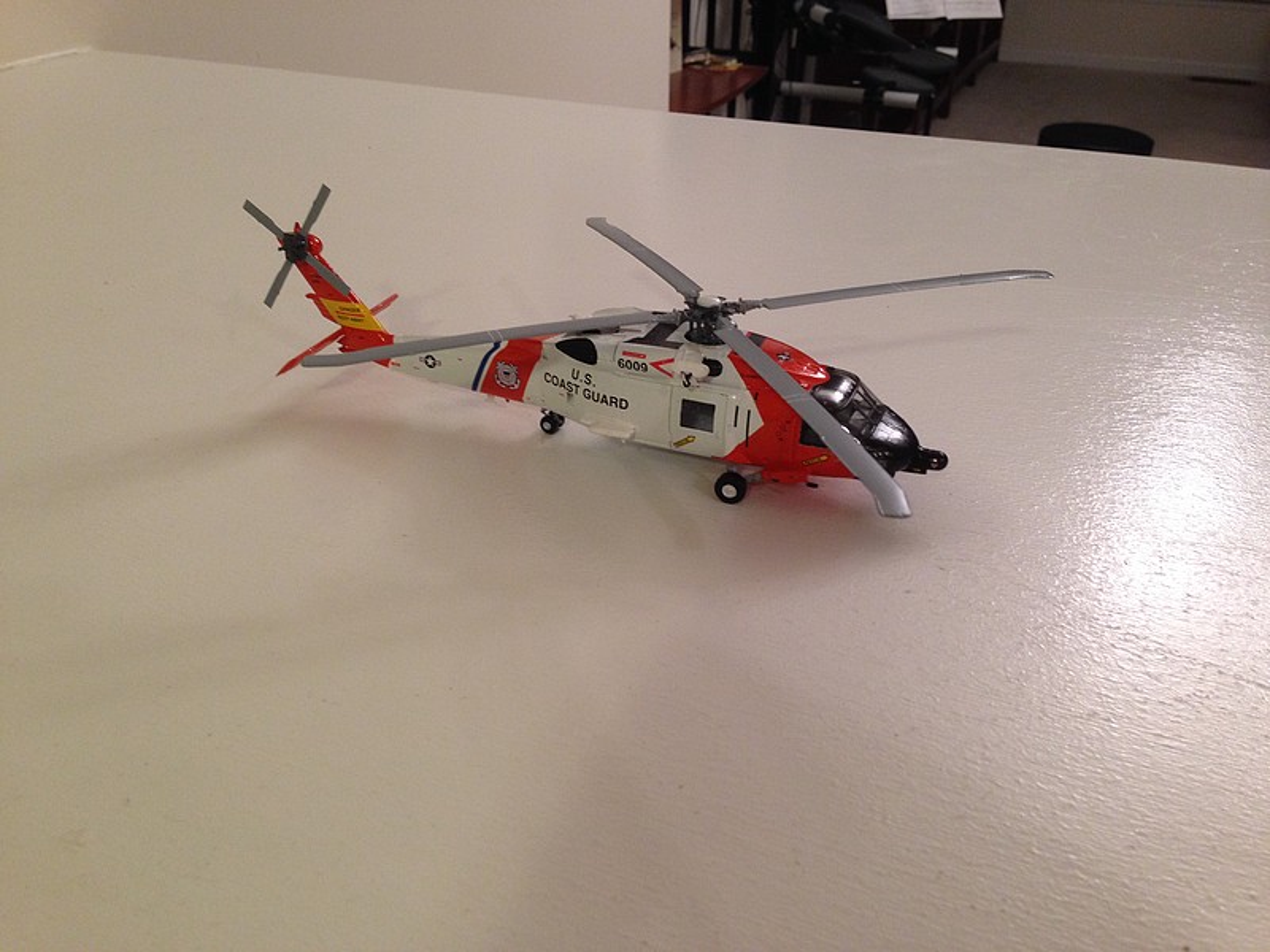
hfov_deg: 55.4
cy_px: 476
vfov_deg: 42.9
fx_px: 1211
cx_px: 635
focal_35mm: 33
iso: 125
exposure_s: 1/20
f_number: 2.4
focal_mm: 4.12
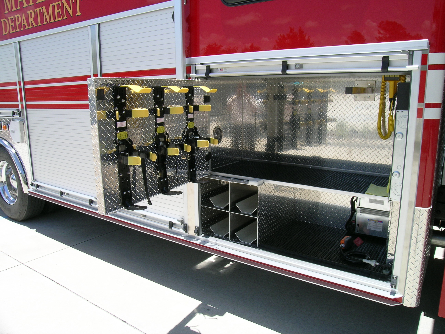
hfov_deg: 63.4
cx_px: 222
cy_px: 167
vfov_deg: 49.7
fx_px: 360
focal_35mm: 28
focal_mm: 5.8
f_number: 6.3
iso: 50
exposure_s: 1/209
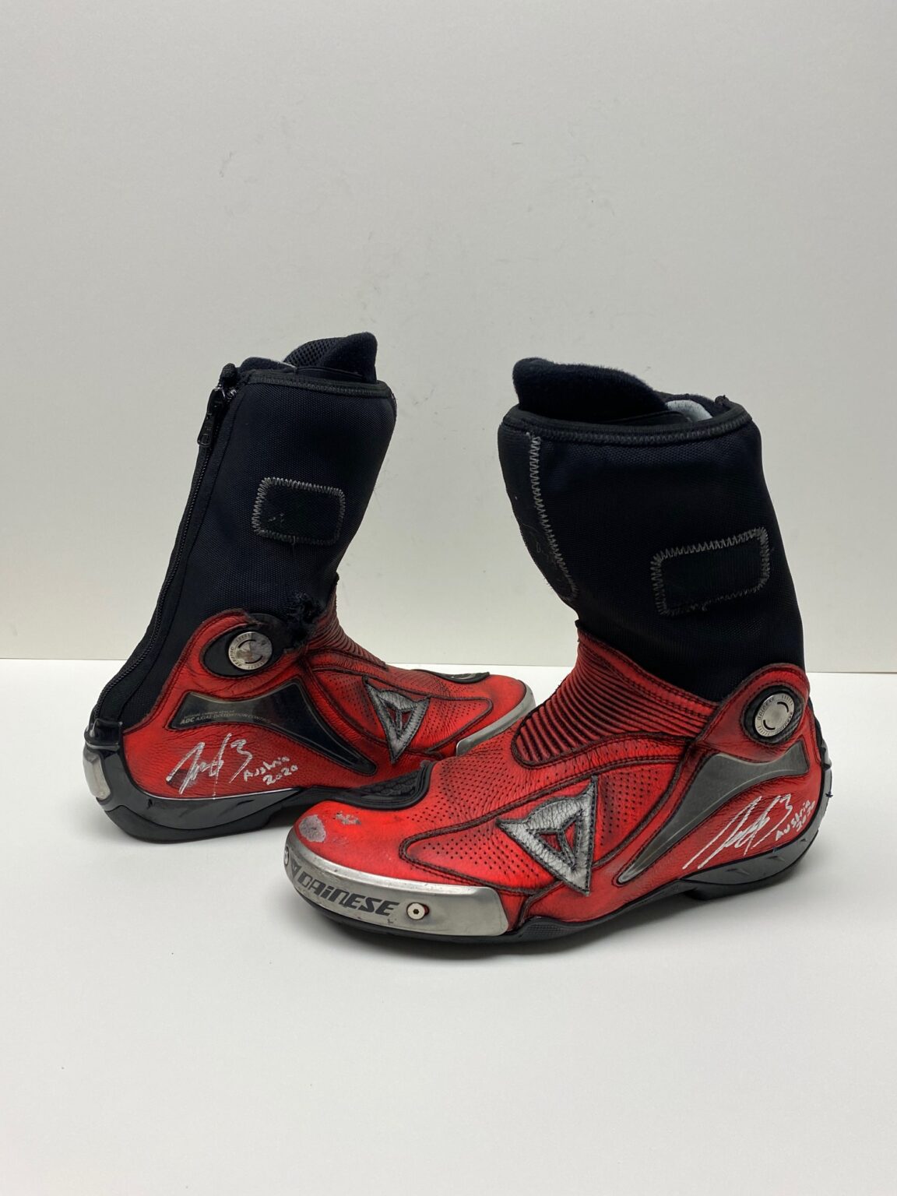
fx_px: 898
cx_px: 448
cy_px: 598
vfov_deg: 67.3
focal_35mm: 26
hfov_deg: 53.1
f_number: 1.8
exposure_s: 1/120
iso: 80
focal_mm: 4.25
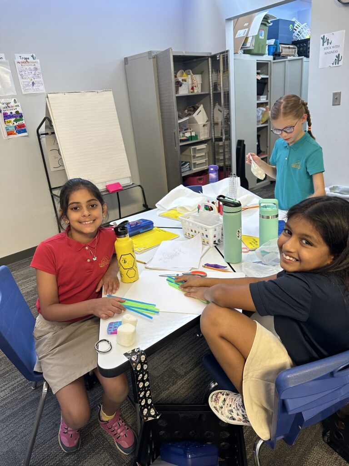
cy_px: 233
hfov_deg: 56.8
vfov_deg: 71.6
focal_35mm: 24
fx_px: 323
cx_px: 174
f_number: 1.78
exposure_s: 1/60
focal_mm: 6.86
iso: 200
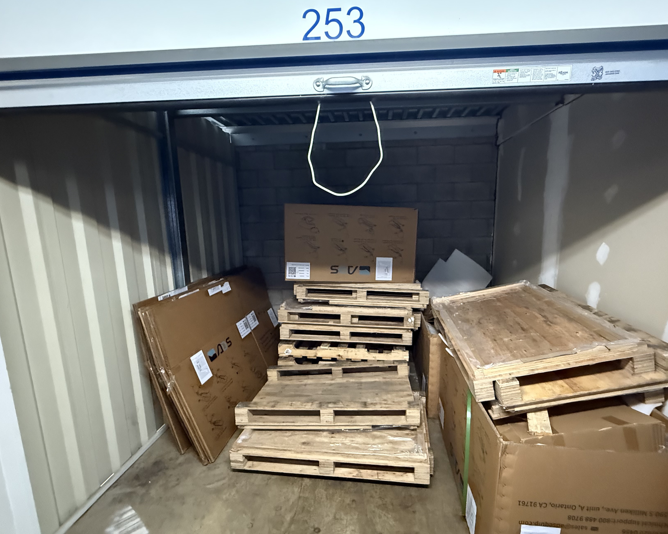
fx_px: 336
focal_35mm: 17
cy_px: 280
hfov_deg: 89.5
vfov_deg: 76.9
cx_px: 355
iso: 1250
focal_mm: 2.22
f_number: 2.2
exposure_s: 1/40
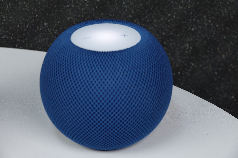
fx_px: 892
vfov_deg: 10.2
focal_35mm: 135
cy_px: 79
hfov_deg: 15.2
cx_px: 119
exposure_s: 1/40
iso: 250
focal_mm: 49.51
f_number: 5.6
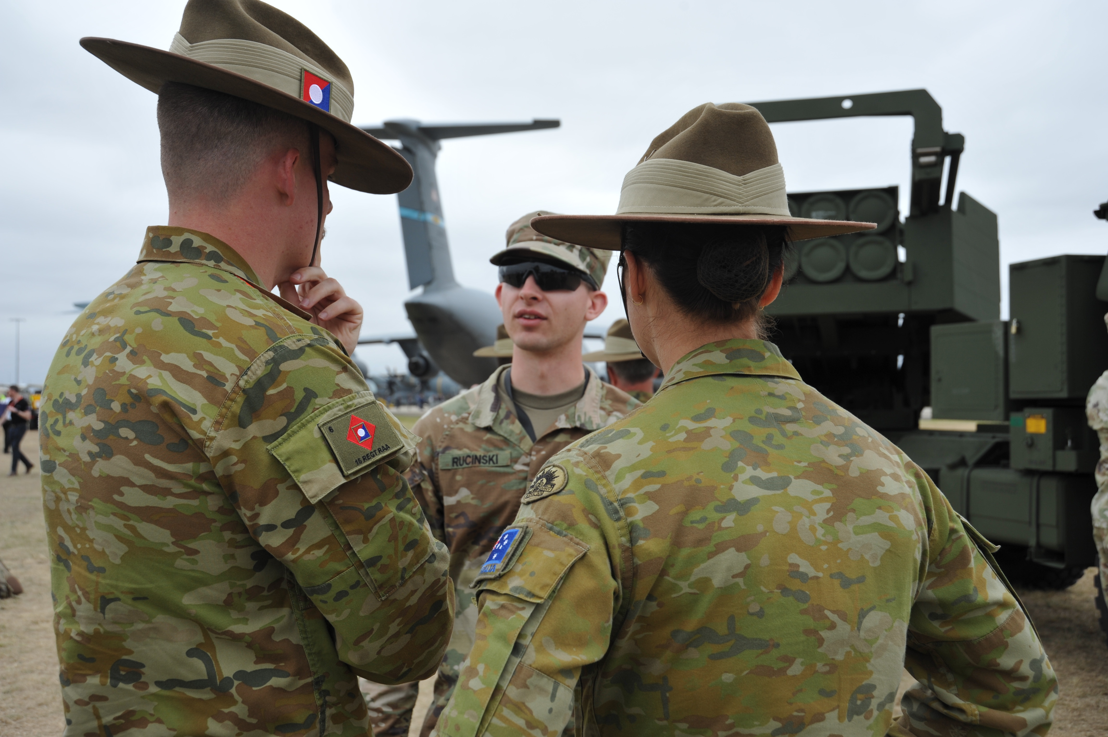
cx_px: 554
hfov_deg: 46.4
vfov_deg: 31.9
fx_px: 1292
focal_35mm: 42
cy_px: 368
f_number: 9
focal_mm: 42
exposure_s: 1/320
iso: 250
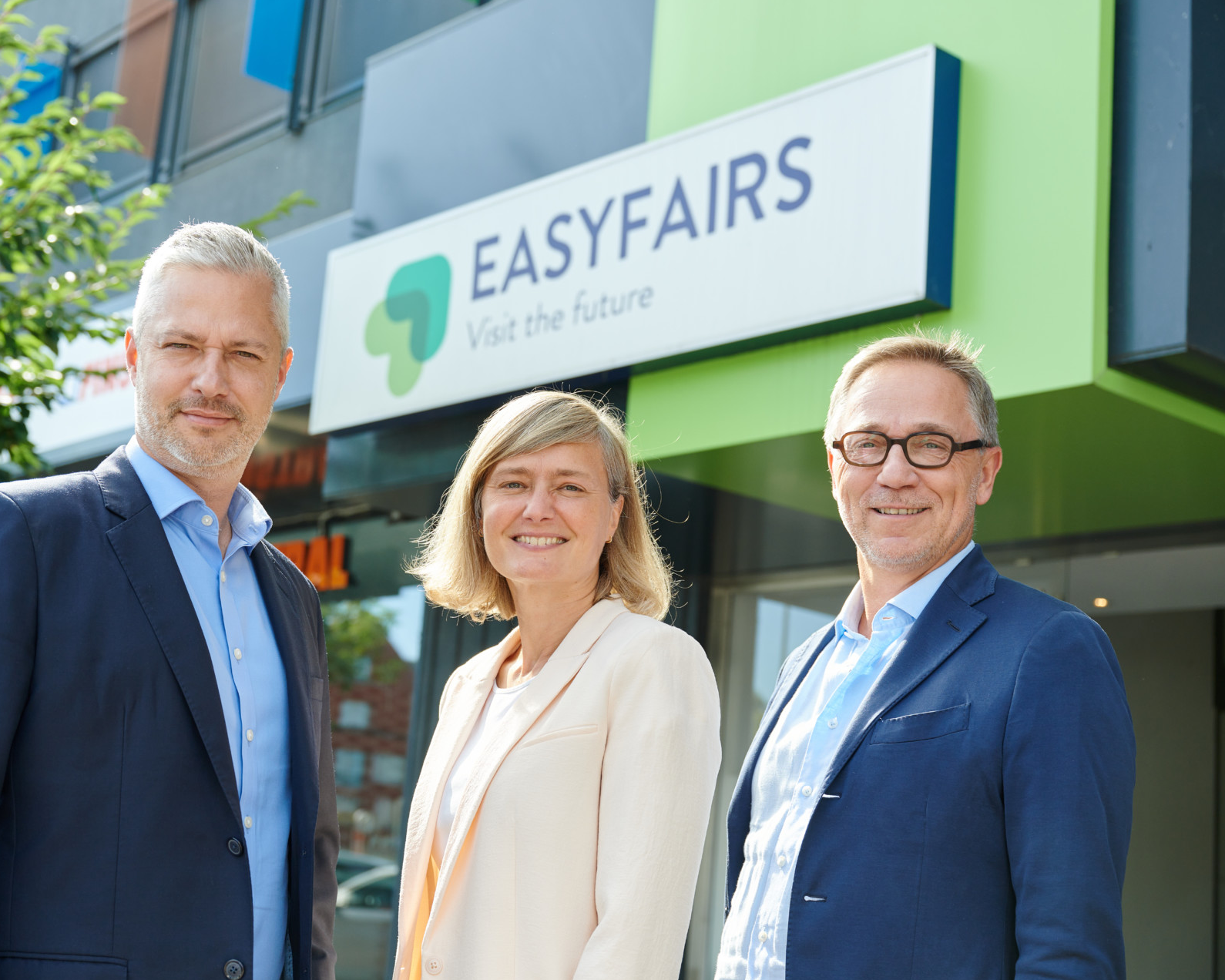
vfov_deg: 29.7
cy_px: 490
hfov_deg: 36.5
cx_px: 491
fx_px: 1849
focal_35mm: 51
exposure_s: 1/400
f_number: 4
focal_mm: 45
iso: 160
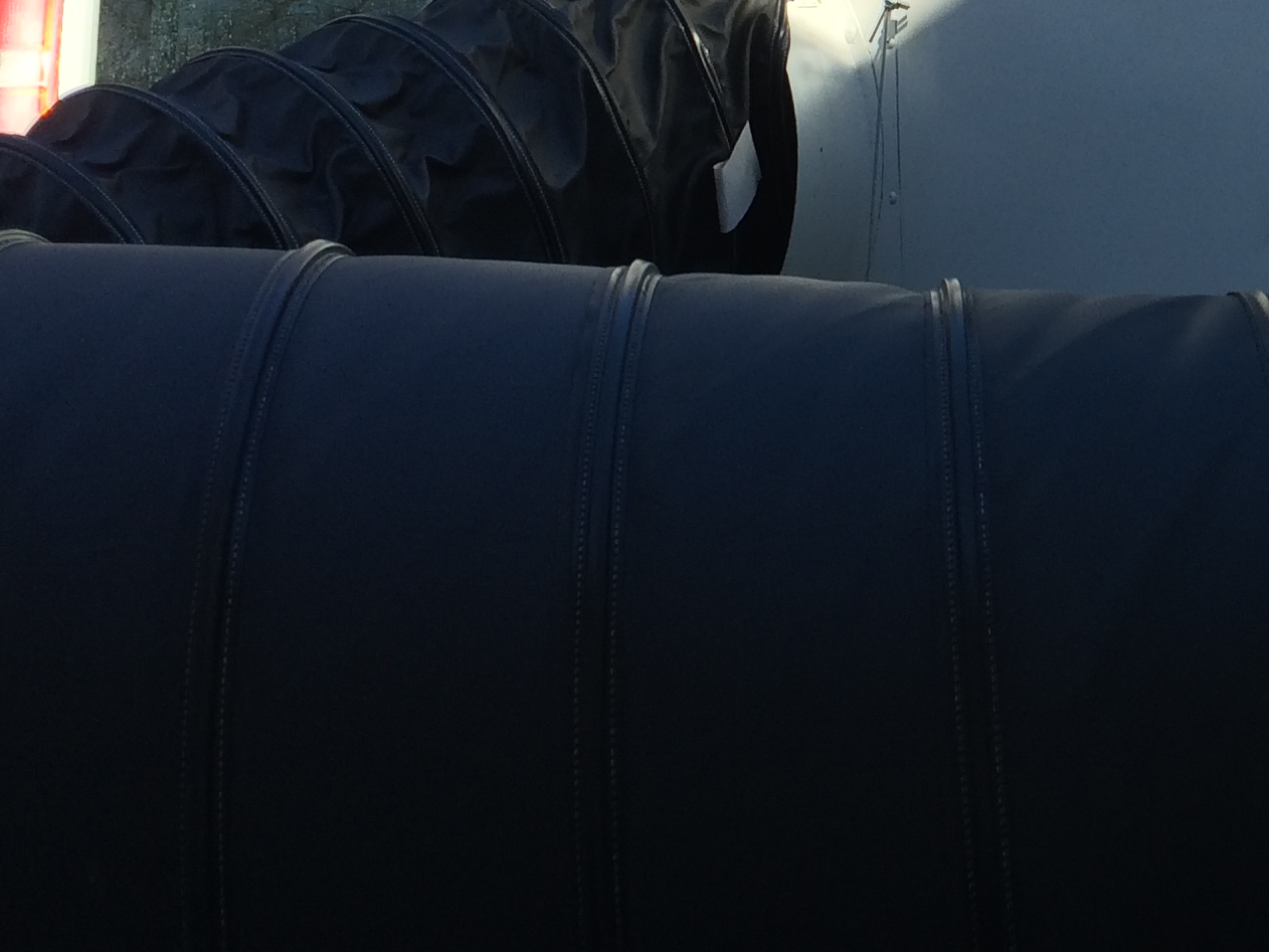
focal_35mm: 75
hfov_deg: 24.8
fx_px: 2750
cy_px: 109
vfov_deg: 19.3
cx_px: 1253
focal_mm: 4.15
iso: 32
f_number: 2.2
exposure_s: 1/912
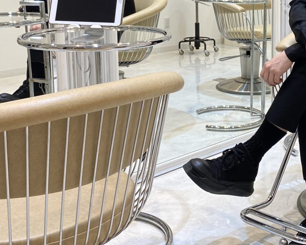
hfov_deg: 30.2
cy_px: 46
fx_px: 553
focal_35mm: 61
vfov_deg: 24.6
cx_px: 246
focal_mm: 4.25
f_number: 1.8
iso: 100
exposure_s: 1/105
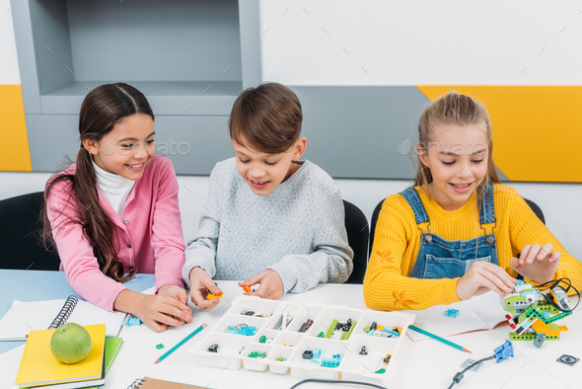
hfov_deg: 39.6
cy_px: 194
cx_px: 291
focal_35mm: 50
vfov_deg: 27.0
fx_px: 809
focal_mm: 50
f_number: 4.5
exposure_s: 1/160
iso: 100
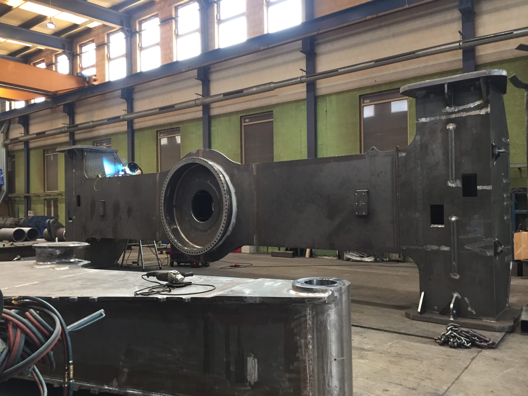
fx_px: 442
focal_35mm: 29
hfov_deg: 61.7
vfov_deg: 48.2
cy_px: 198
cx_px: 264
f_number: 2.2
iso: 64
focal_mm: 4.15
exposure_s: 1/33
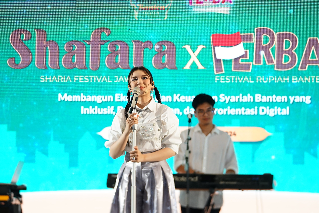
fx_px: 1728
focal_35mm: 195
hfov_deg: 10.5
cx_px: 160
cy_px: 106
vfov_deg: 7.0
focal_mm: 130
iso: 800
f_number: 2.8
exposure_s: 1/200
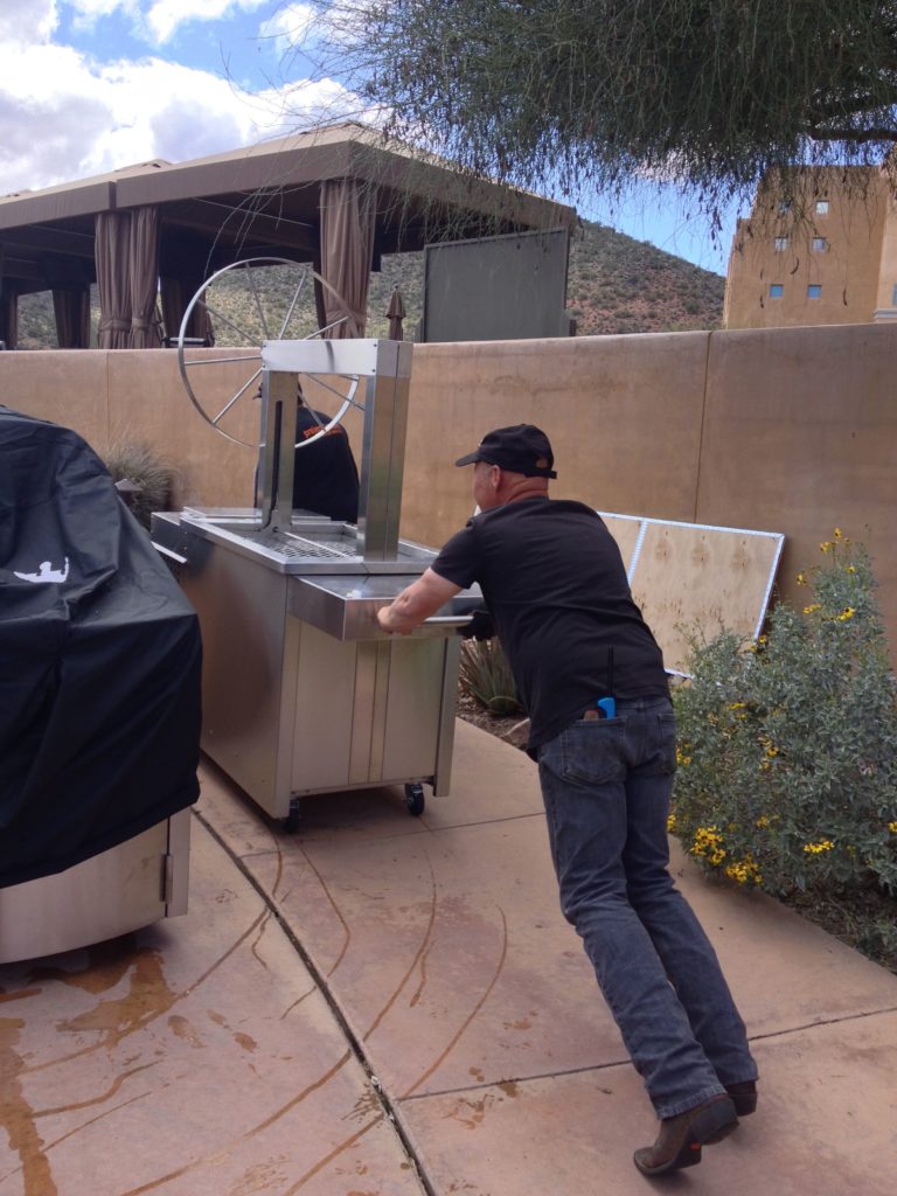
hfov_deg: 40.7
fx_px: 1209
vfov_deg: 52.6
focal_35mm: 35
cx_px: 448
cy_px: 598
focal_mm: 4.28
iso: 50
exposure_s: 1/600
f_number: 2.4
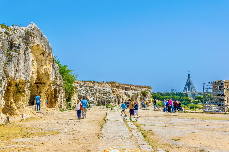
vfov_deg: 25.8
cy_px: 76
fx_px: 334
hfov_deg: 37.9
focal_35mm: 52
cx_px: 114
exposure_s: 1/400
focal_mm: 35
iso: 100
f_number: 8
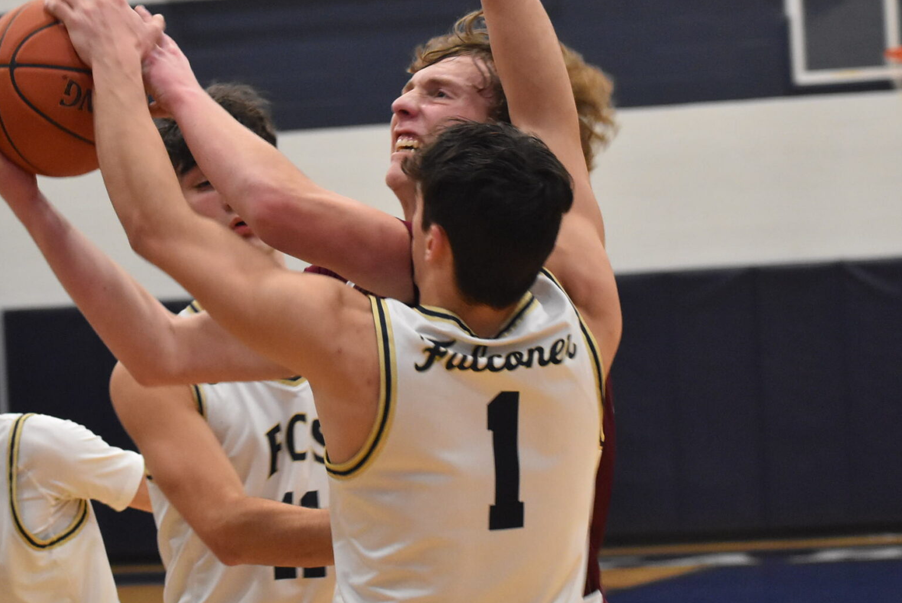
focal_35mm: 176
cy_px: 224
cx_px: 442
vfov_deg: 7.8
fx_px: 4413
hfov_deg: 11.7
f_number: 4.5
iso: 3200
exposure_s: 1/200
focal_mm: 70
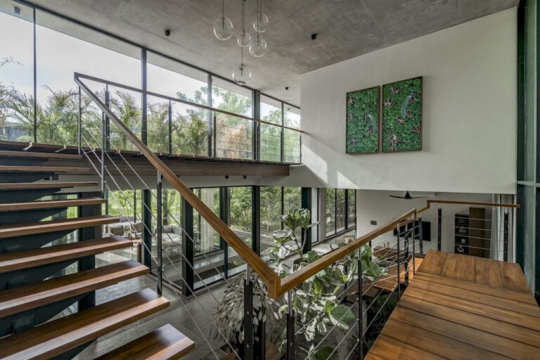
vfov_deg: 73.7
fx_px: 240
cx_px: 270
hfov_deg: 96.7
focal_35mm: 16
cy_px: 180
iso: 100
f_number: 9
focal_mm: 16
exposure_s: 1/40
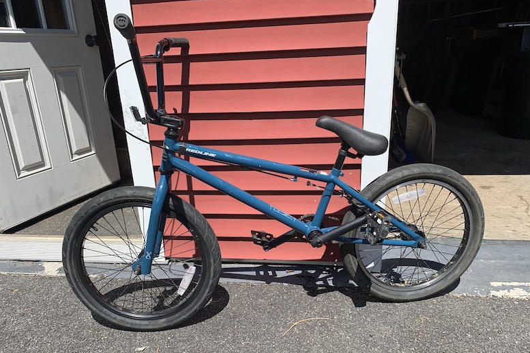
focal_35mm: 28
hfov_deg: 65.5
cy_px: 202
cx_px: 262
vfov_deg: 46.2
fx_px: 412
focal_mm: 4.25
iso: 25
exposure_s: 1/1634
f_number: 1.8
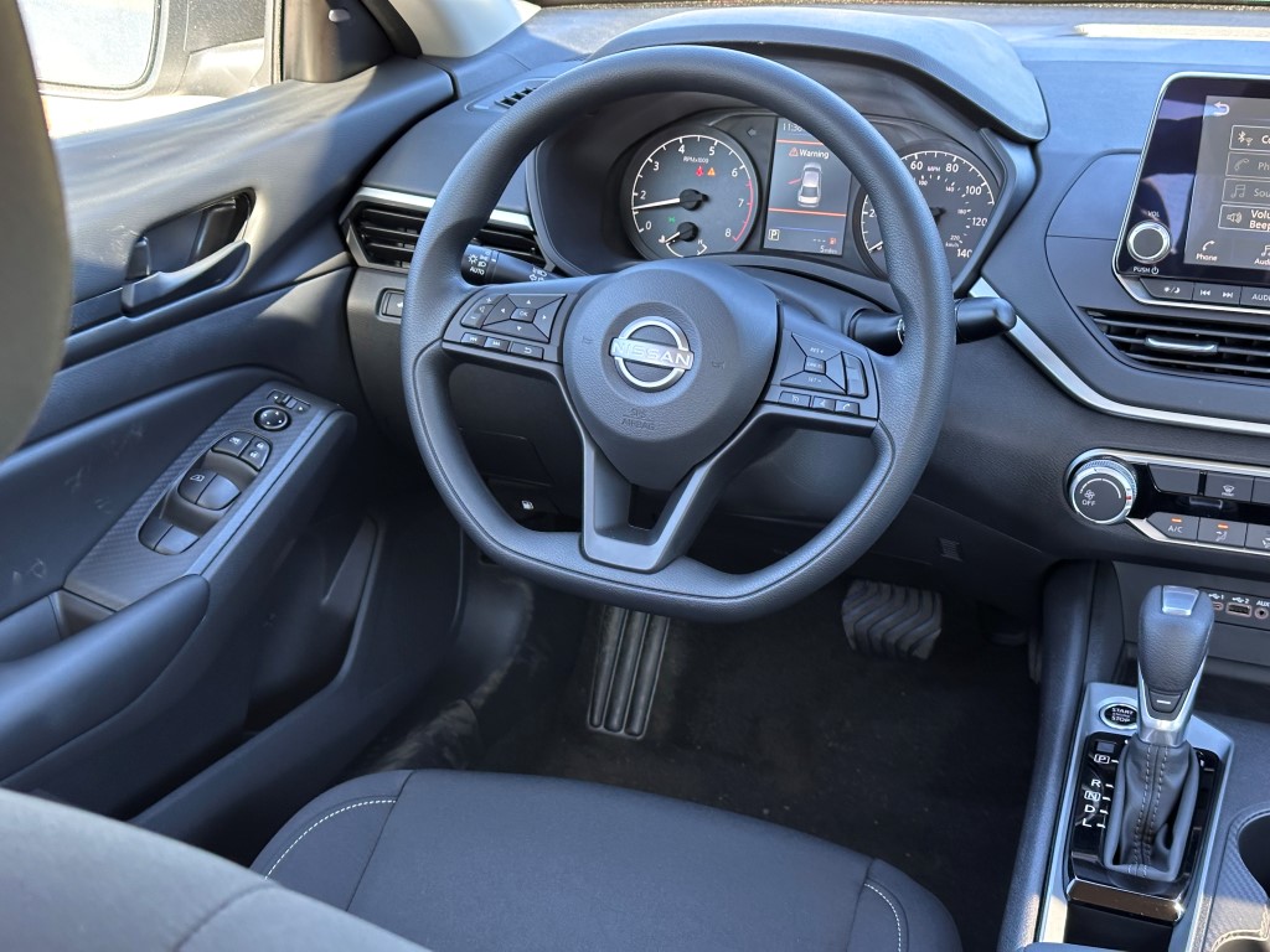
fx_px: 1761
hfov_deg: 39.7
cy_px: 476
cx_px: 635
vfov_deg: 30.3
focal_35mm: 48
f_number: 1.78
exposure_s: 1/60
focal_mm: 6.86
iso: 100
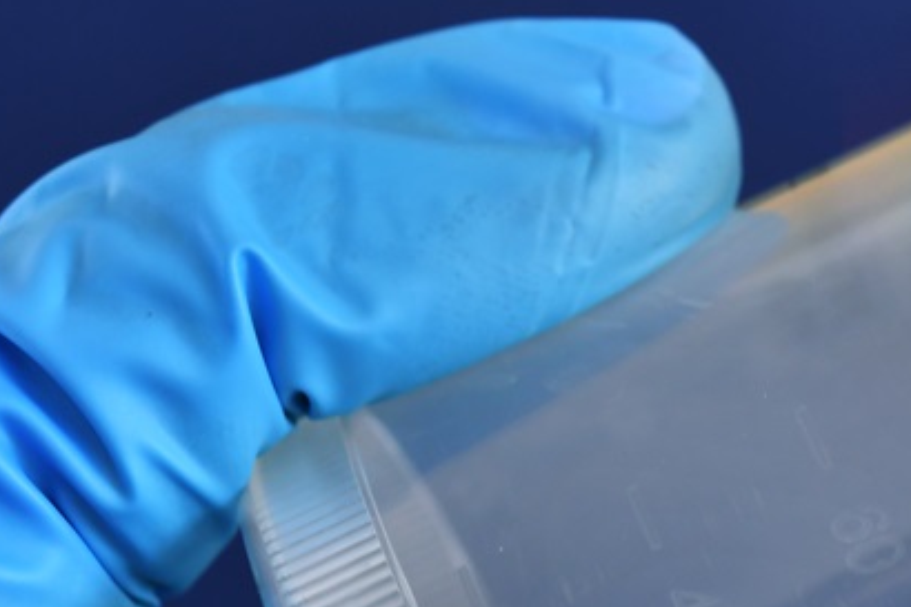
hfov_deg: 12.9
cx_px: 985
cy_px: 641
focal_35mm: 157
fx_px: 3971
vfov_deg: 8.7
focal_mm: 40
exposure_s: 1/40
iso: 200
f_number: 7.1
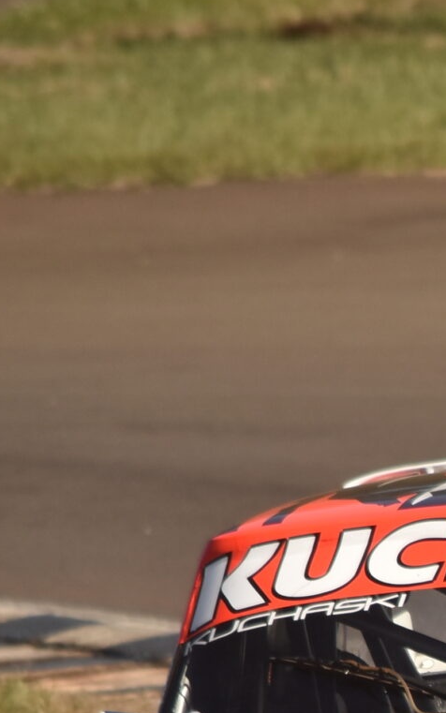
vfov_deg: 1.9
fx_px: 21983
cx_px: 876
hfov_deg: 1.2
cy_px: 797
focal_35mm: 1131
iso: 200
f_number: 5.3
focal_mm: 220
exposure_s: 1/2000
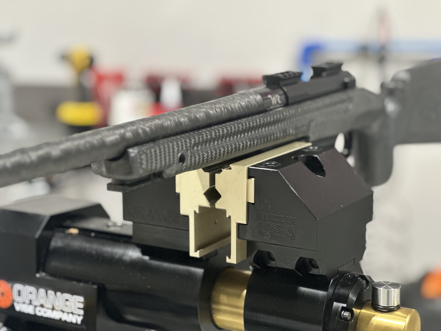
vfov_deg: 19.1
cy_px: 166
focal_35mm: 77
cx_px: 220
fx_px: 981
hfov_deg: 25.3
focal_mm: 9
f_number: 2.8
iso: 400
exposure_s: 1/30
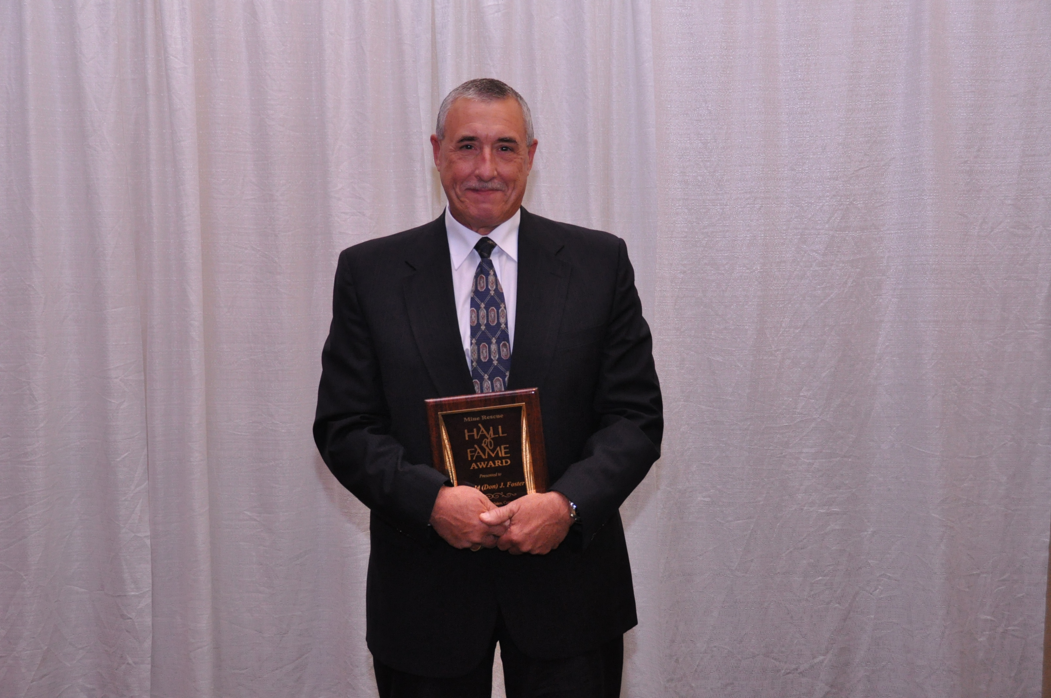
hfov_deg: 35.1
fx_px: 1662
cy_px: 349
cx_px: 526
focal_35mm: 57
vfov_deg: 23.7
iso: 1600
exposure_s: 1/60
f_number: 5.6
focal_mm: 38
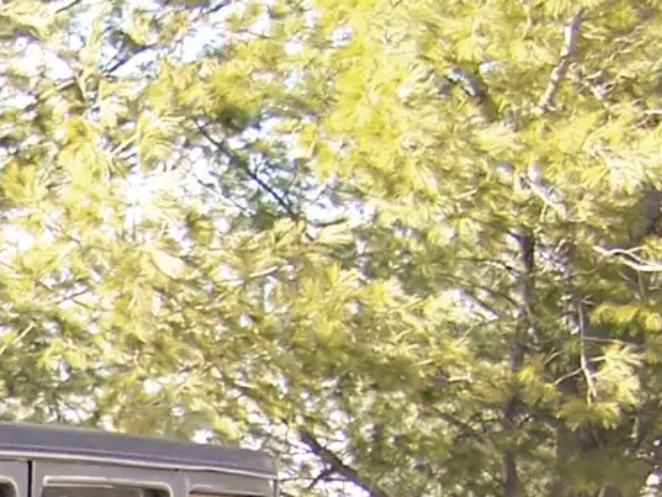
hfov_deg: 10.9
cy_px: 1035
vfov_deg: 8.3
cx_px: -561
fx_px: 3234
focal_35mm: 169
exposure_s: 1/100
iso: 80
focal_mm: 6.7
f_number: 2.8
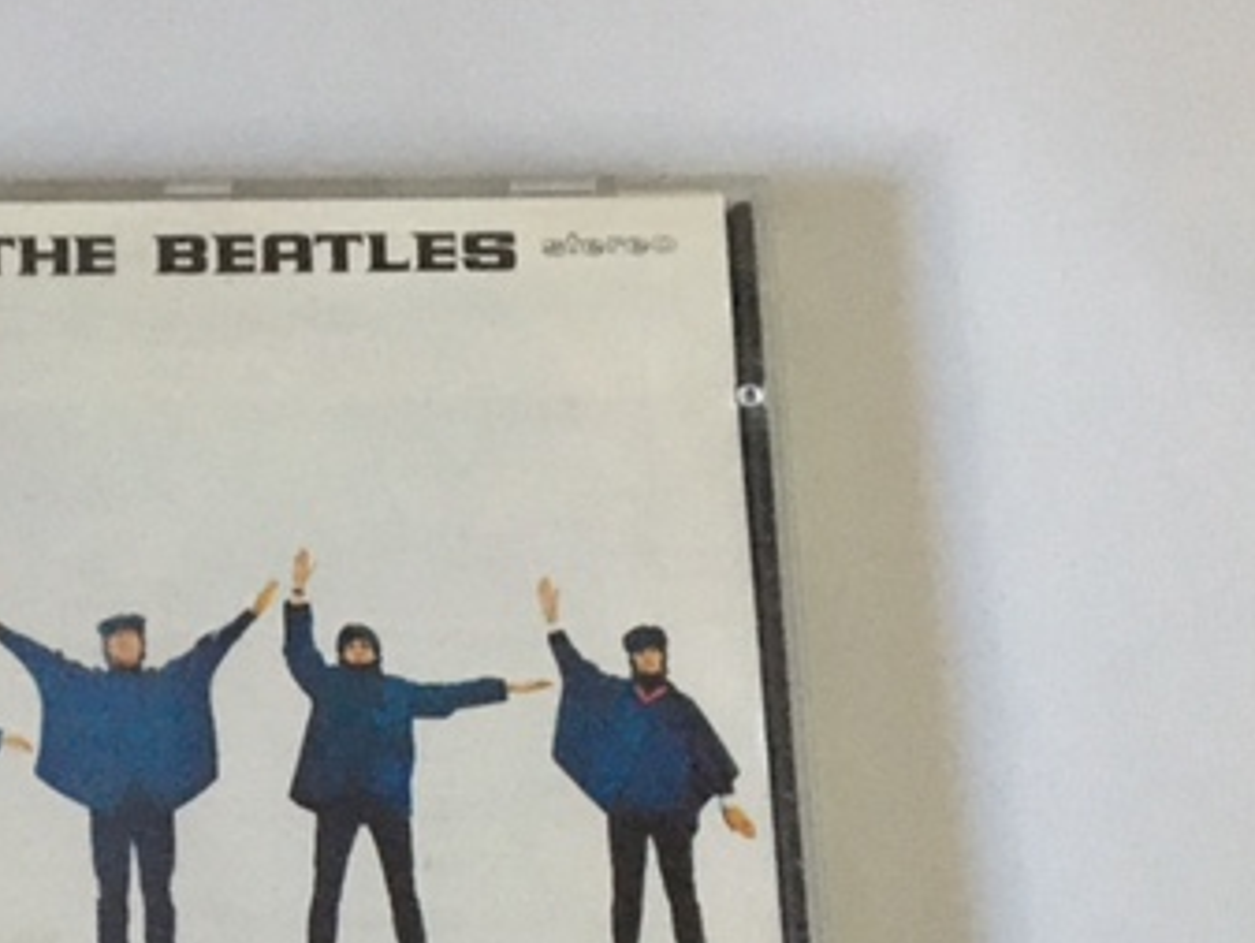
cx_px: 197
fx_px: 1995
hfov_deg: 33.6
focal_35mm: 55
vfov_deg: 25.7
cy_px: 857
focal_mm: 4.15
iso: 320
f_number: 2.2
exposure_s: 1/17
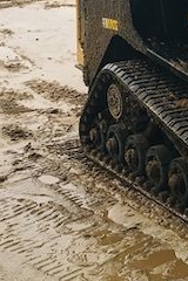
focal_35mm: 88
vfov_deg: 22.6
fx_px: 689
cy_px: 37
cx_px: 291
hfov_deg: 14.4
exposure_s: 1/342
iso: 25
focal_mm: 4.15
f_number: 2.2
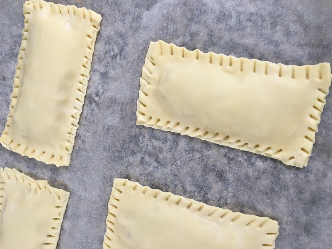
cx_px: 166
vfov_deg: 48.2
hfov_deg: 61.7
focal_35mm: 29
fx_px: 278
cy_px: 124
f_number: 2.2
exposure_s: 1/33
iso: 25
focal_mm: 4.15
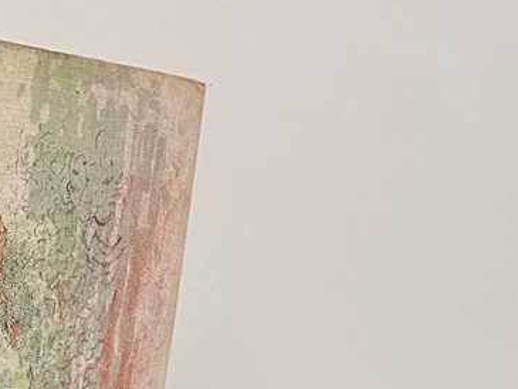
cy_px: 537
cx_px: -311
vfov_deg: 15.6
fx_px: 1332
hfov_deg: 18.8
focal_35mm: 89
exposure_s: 1/50
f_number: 1.6
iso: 80
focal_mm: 4.2
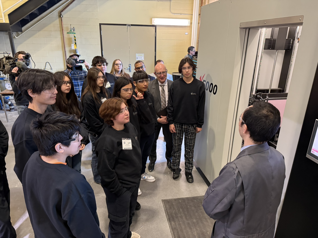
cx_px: 159
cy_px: 119
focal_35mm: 24
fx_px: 220
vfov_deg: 56.8
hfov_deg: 71.6
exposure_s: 1/60
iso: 500
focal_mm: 6.76
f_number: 1.78
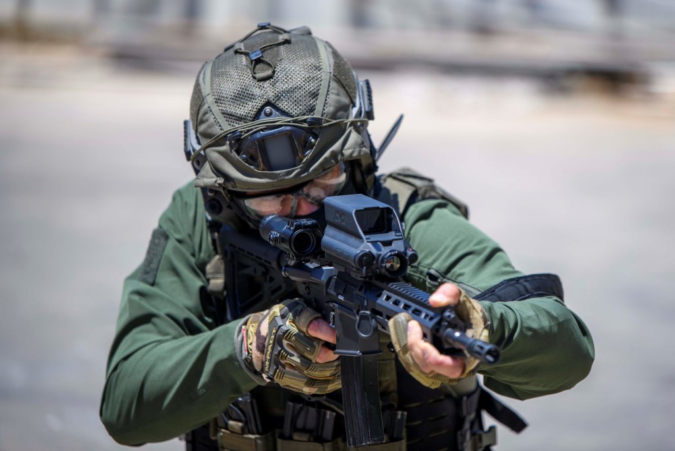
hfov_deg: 10.3
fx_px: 3752
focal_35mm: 200
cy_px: 226
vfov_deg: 6.9
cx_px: 338
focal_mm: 200
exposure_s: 1/800
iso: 31
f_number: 2.8
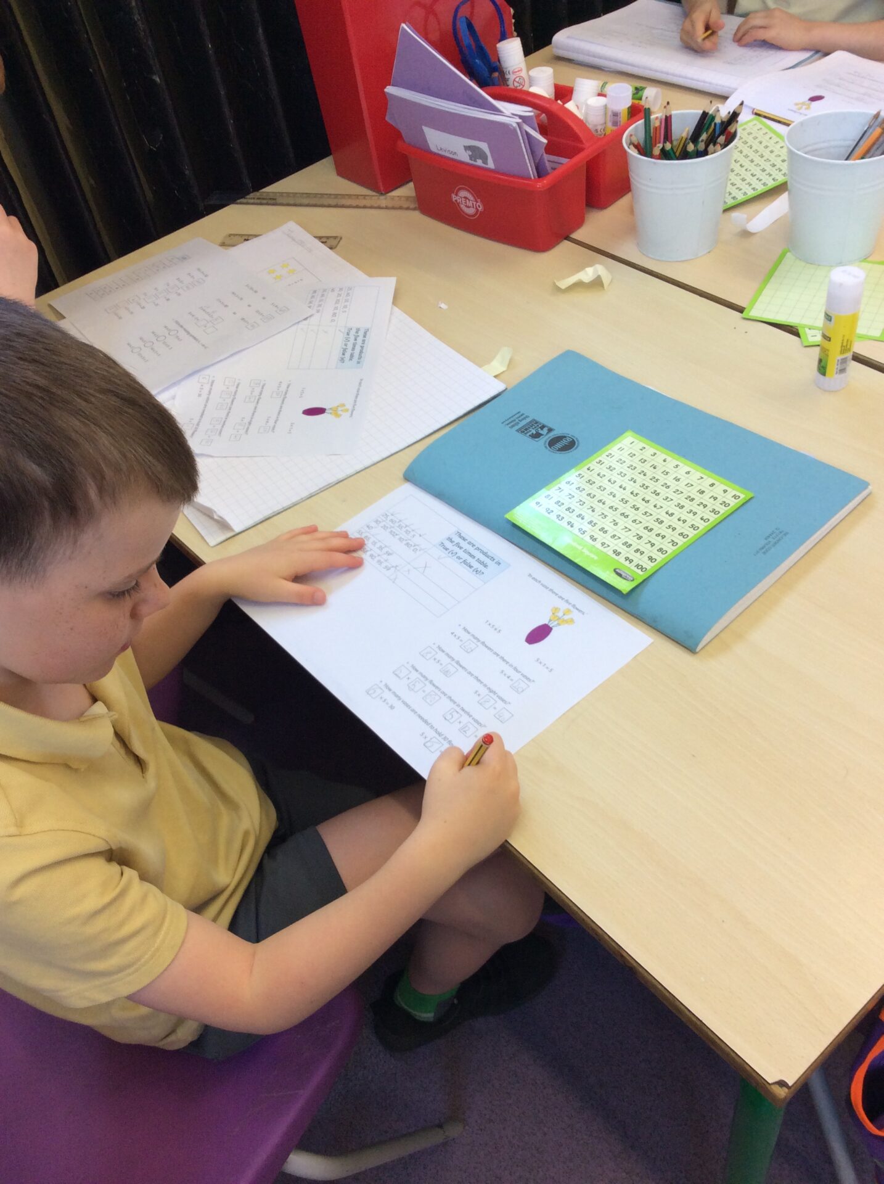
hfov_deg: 44.1
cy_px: 592
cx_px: 442
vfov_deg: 56.9
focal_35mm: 32
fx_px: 1093
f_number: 2.4
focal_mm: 3.3
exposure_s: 1/50
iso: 40
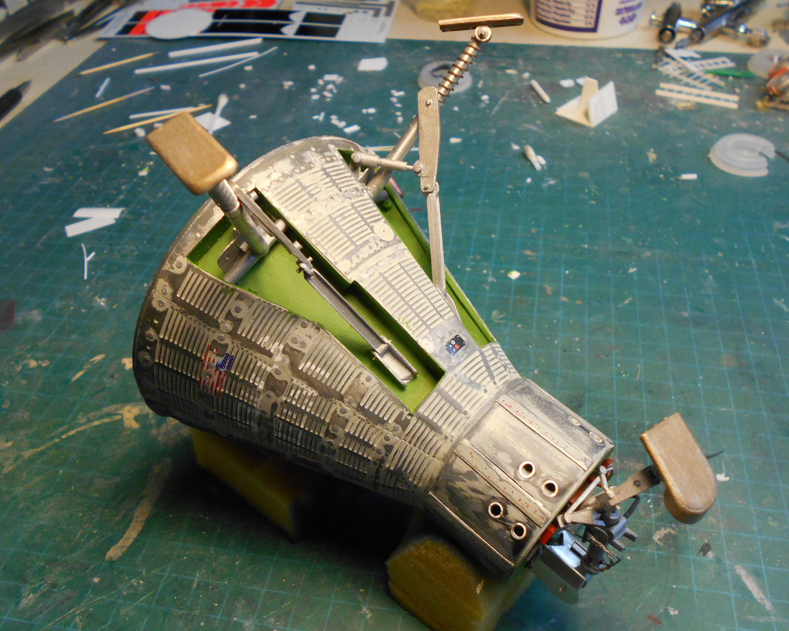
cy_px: 321
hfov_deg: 58.8
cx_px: 403
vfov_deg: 48.5
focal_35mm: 30
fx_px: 701
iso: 280
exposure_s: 1/30
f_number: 3.4
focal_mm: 5.1
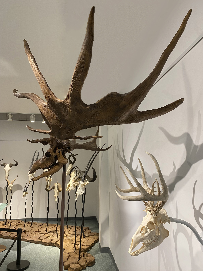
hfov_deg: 53.1
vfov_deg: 67.3
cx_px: 102
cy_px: 136
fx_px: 203
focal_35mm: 26
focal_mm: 4.25
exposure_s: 1/60
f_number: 1.8
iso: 100
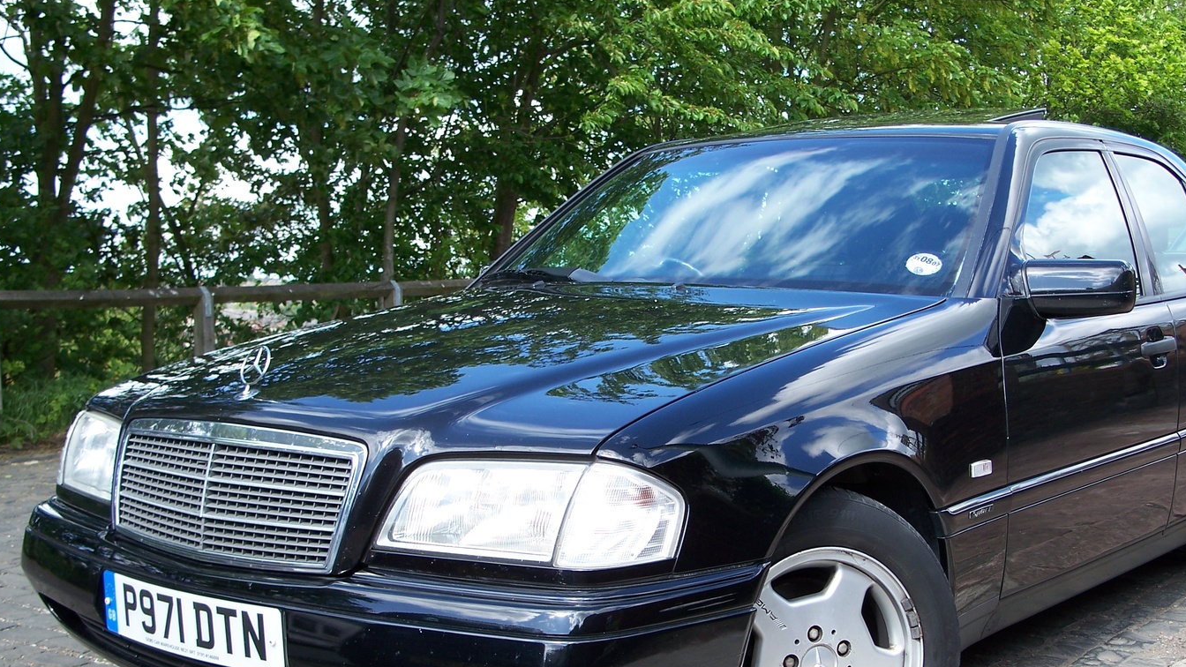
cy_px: 427
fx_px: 1510
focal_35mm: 48
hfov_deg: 42.8
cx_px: 680
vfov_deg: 24.8
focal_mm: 7.8
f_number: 2.8
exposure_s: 1/200
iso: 64
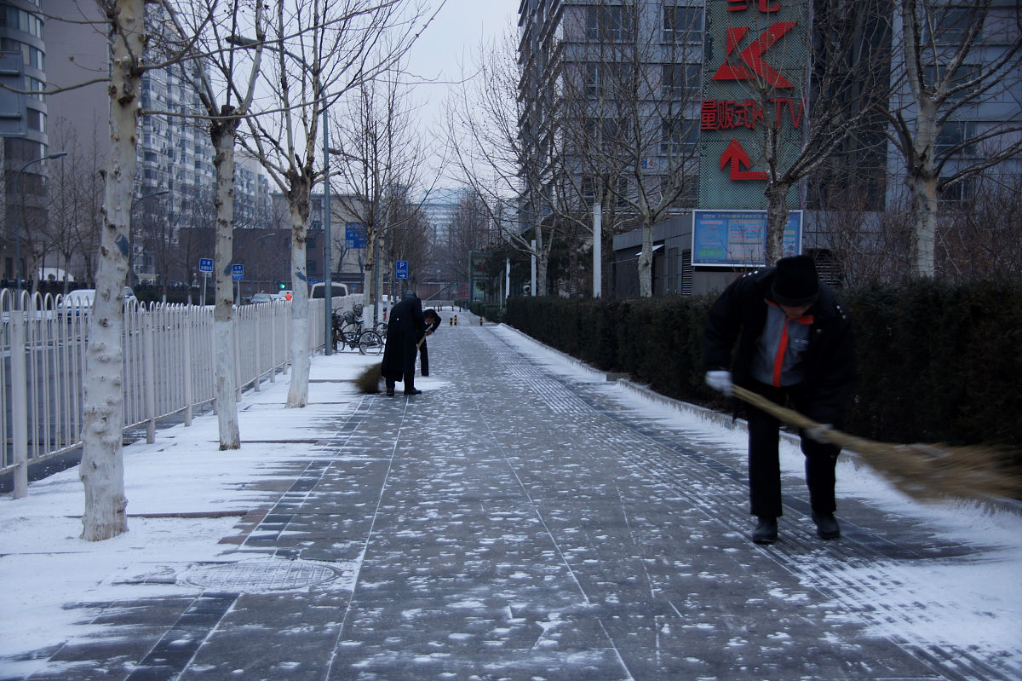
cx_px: 511
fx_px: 1277
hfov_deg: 43.6
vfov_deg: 29.8
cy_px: 340
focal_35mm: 45
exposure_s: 1/25
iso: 200
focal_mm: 30
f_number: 4
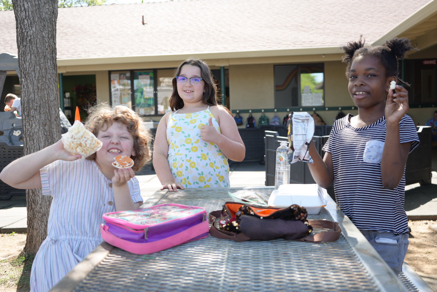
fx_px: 498
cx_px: 218
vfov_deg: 32.7
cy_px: 146
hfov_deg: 47.4
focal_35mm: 41
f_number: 4.5
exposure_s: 1/160
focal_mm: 41
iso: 125
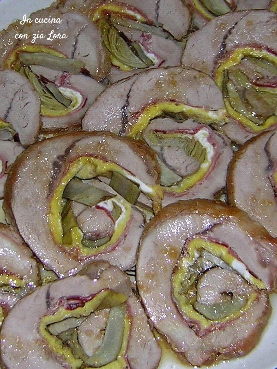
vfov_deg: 51.4
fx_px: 384
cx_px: 138
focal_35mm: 36
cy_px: 184
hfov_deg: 39.7
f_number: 2.6
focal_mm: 4.7
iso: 50
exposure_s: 1/60.1
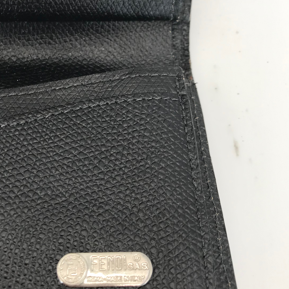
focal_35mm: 46
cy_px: 84
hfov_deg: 36.5
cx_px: 100
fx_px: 434
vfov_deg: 36.2
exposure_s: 1/127
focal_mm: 3.99
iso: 20
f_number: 1.8
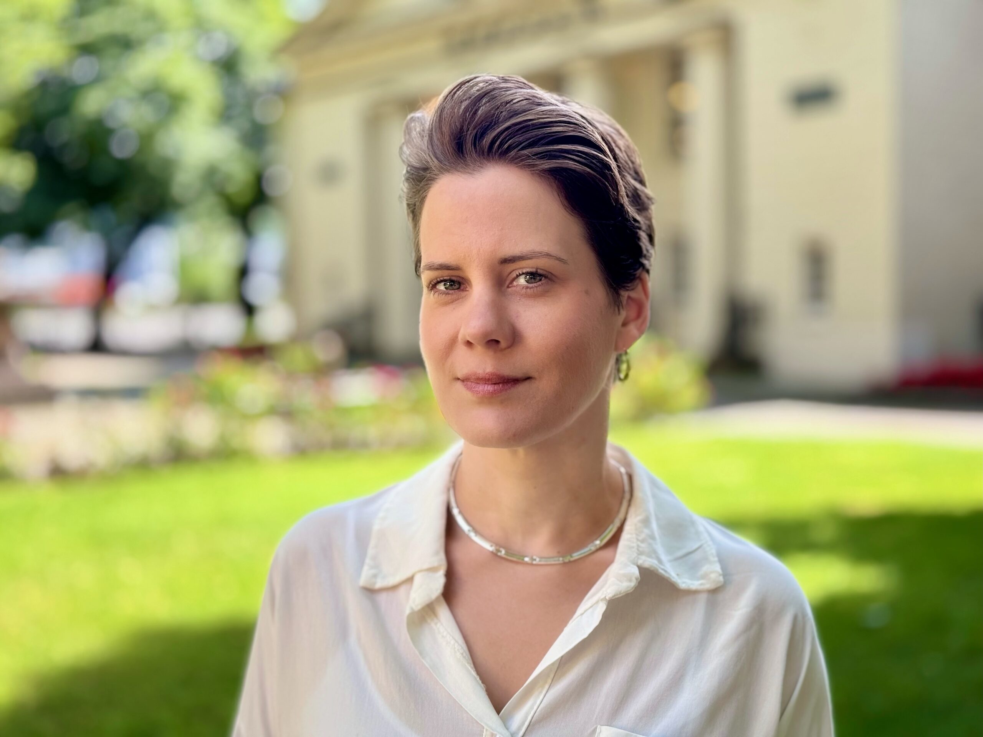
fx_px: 1363
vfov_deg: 30.3
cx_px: 492
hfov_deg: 39.7
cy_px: 368
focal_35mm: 48
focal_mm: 6.76
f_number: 1.78
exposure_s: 1/362
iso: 64
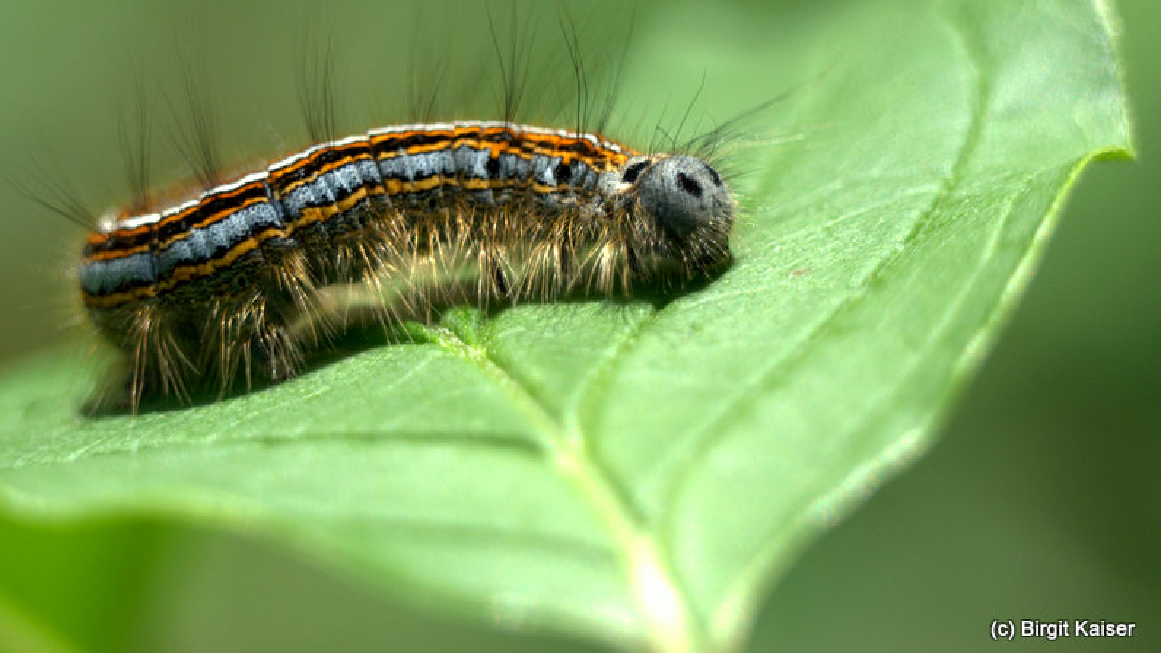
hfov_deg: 13.6
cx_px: 580
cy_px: 275
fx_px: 4865
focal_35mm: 158
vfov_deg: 7.7
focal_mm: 100
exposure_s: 1/400
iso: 200
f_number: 5
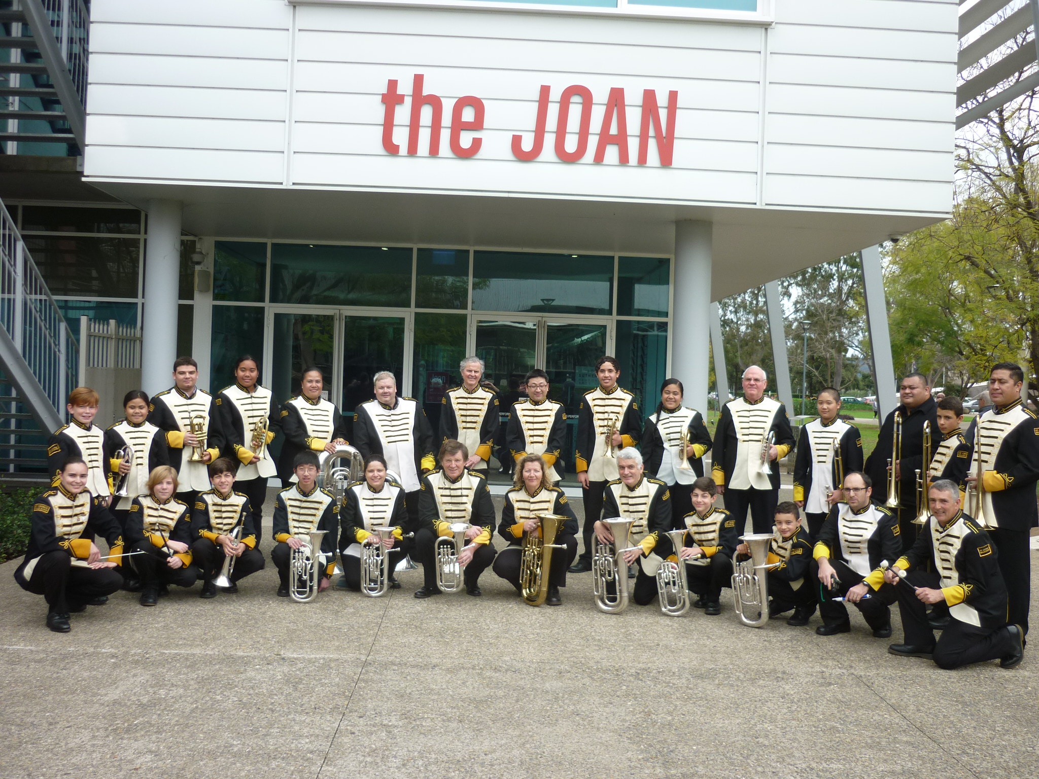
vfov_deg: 42.9
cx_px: 520
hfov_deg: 55.4
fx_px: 990
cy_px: 390
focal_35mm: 33
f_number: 2.8
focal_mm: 5.5
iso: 80
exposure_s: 1/250
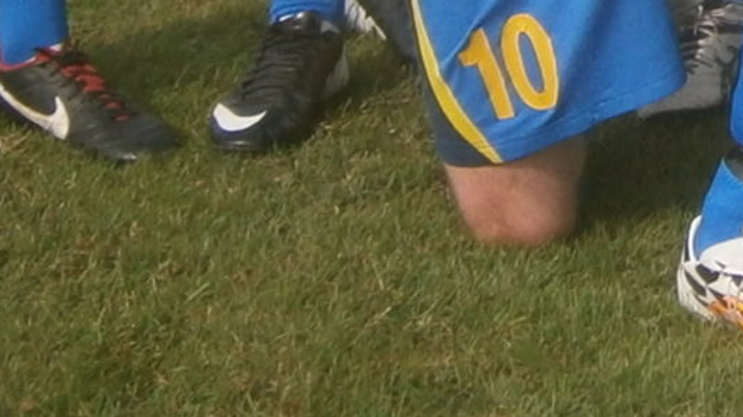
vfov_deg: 4.7
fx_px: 4884
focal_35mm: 248
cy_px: -705
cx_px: 1322
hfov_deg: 8.4
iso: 80
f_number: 3.4
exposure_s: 1/640
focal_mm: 8.3
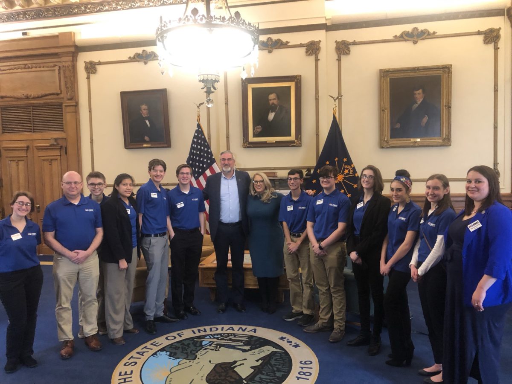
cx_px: 256
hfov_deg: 63.4
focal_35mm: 28
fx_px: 414
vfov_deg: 49.7
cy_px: 192
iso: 100
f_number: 1.8
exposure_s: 1/15
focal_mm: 3.99
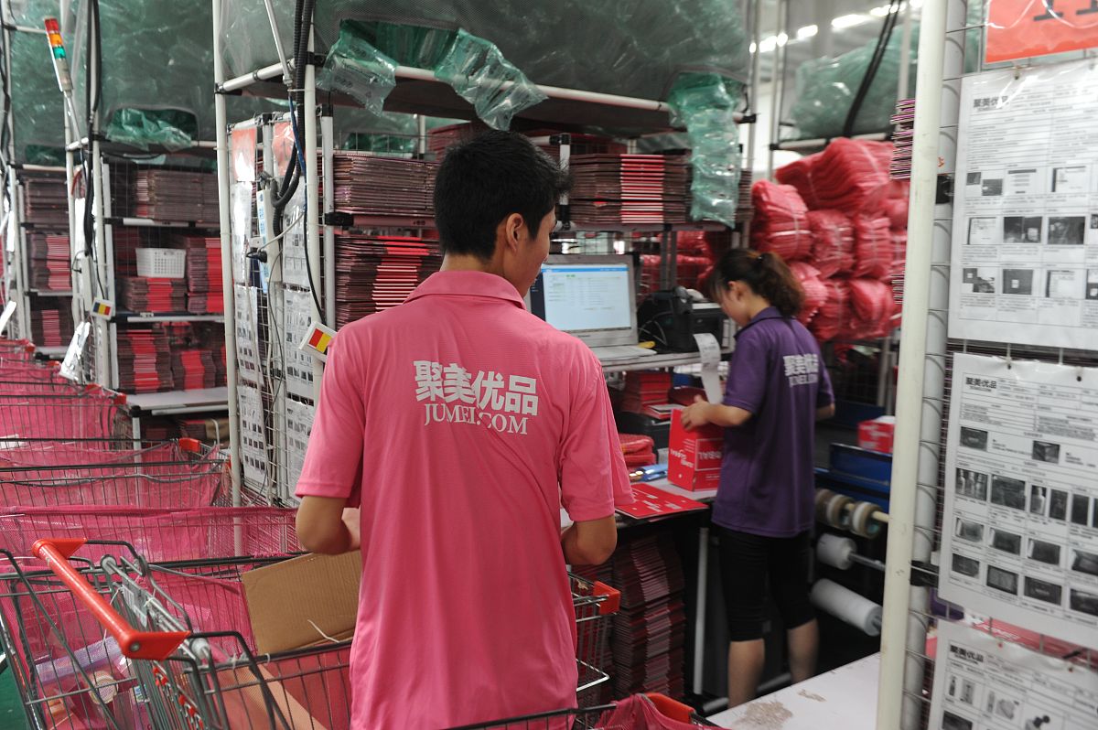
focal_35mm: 34
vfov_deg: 38.8
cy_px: 365
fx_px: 1036
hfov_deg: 55.8
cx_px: 549
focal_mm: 34
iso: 1100
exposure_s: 1/60
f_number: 4
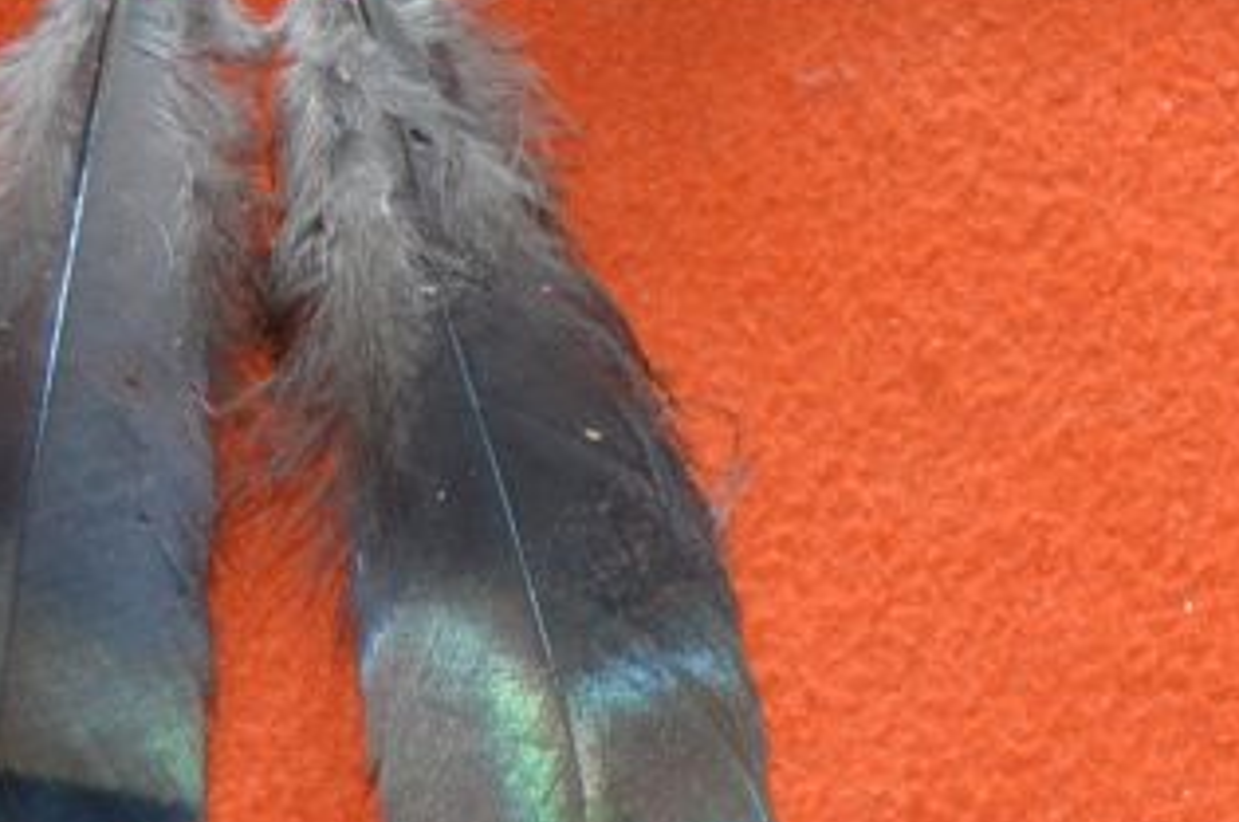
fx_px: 5636
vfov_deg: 8.2
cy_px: -218
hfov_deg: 12.1
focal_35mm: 164
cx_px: 1683
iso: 1600
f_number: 4.5
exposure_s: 1/60
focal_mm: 28
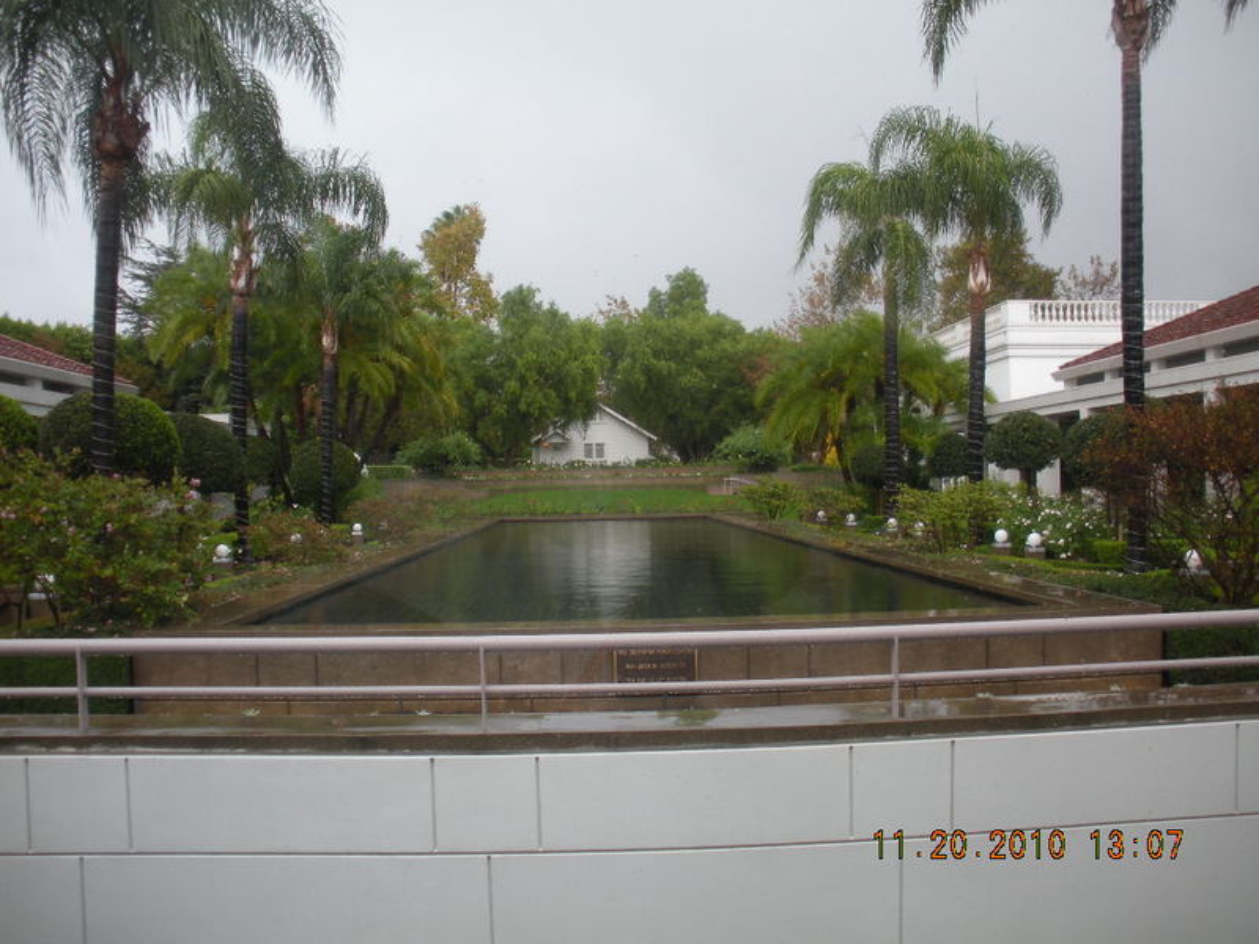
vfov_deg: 40.7
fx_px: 1273
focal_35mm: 35
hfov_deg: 52.6
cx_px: 630
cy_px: 472
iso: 64
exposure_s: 1/63.5
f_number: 3.5
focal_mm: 6.3
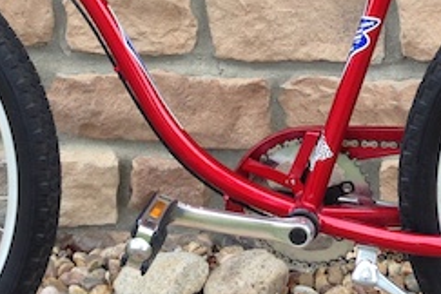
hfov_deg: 18.0
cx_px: 307
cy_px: -78
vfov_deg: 11.8
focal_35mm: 113
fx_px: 1384
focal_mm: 4.12
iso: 50
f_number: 2.4
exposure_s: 1/210
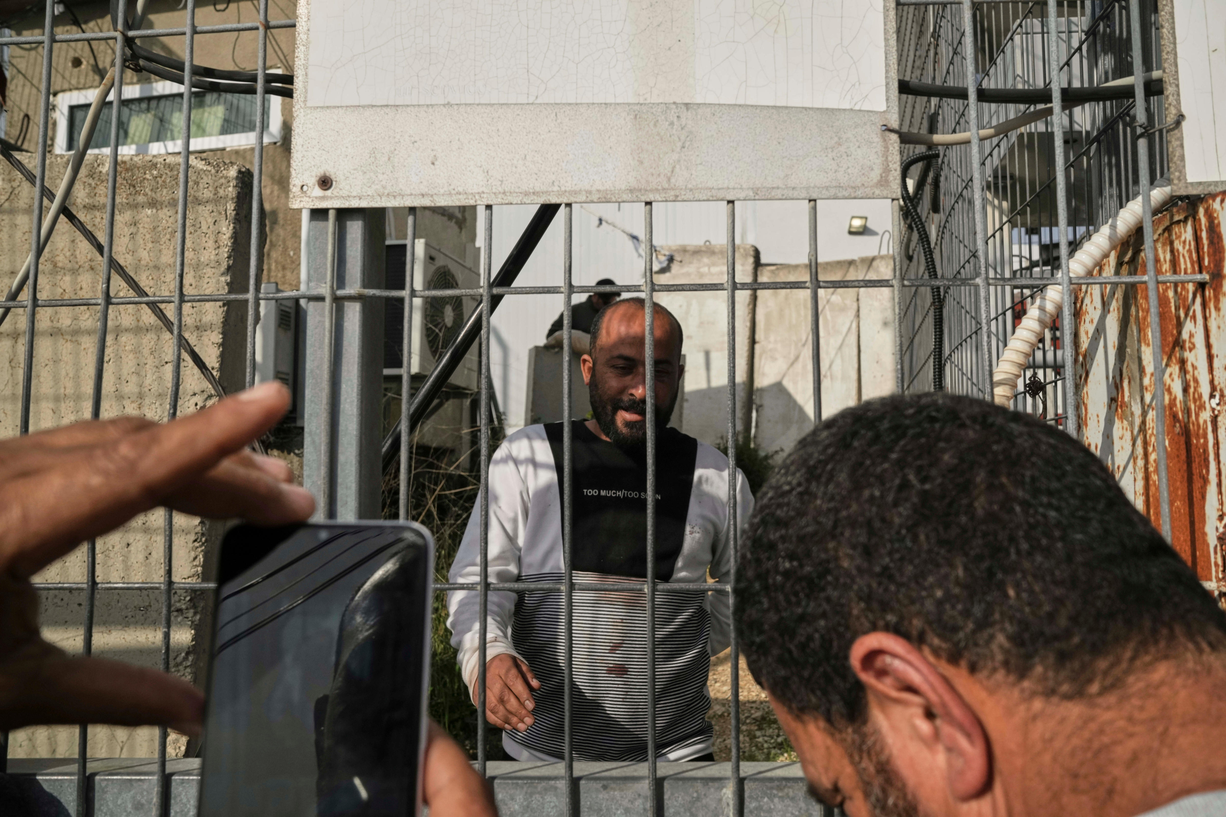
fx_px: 1192
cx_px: 613
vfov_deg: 37.8
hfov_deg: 54.4
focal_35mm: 35
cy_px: 408
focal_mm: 35
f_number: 9
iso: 500
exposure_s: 1/2000
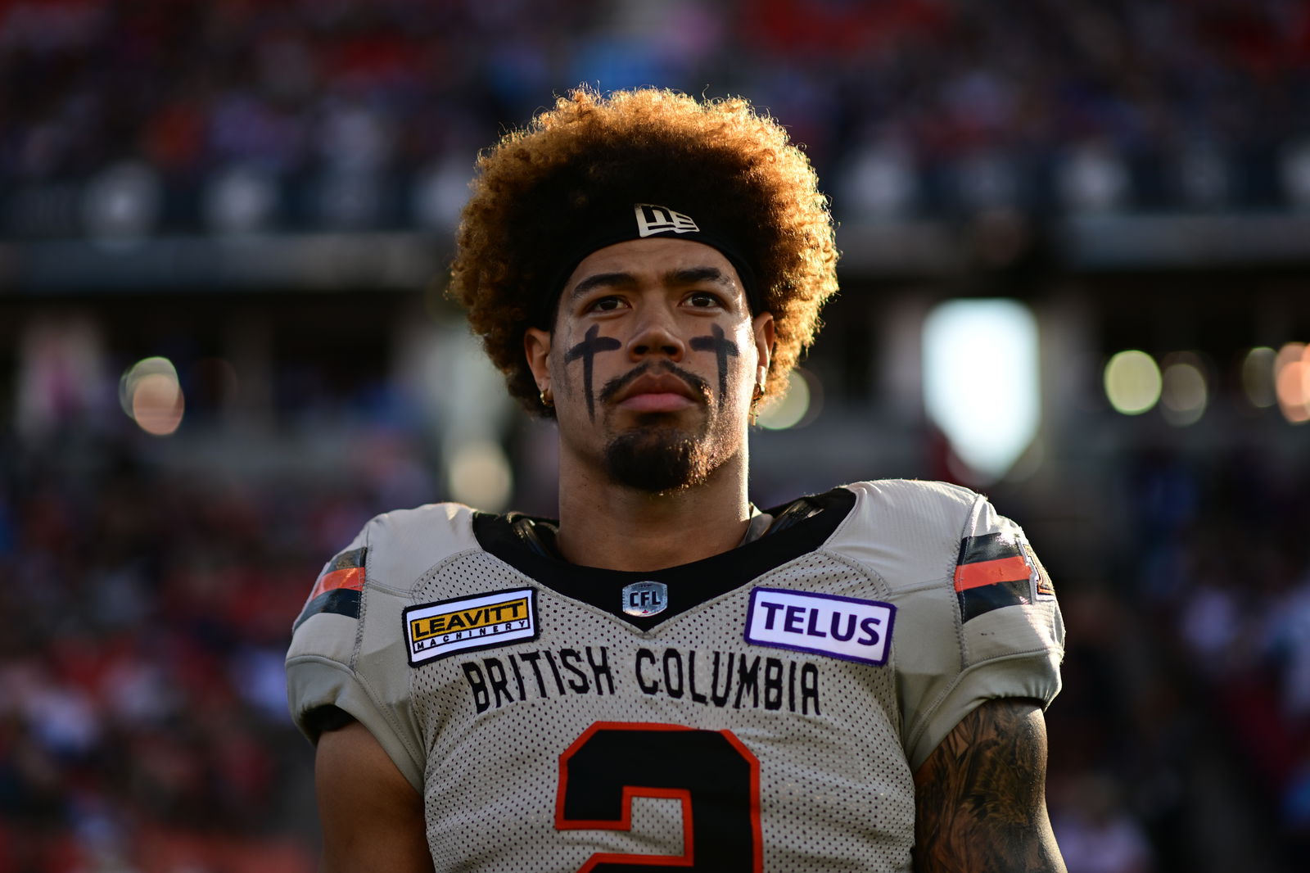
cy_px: 436
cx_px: 655
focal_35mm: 85
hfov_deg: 23.9
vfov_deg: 16.1
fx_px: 3092
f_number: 2
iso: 250
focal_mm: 85
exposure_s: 1/5000
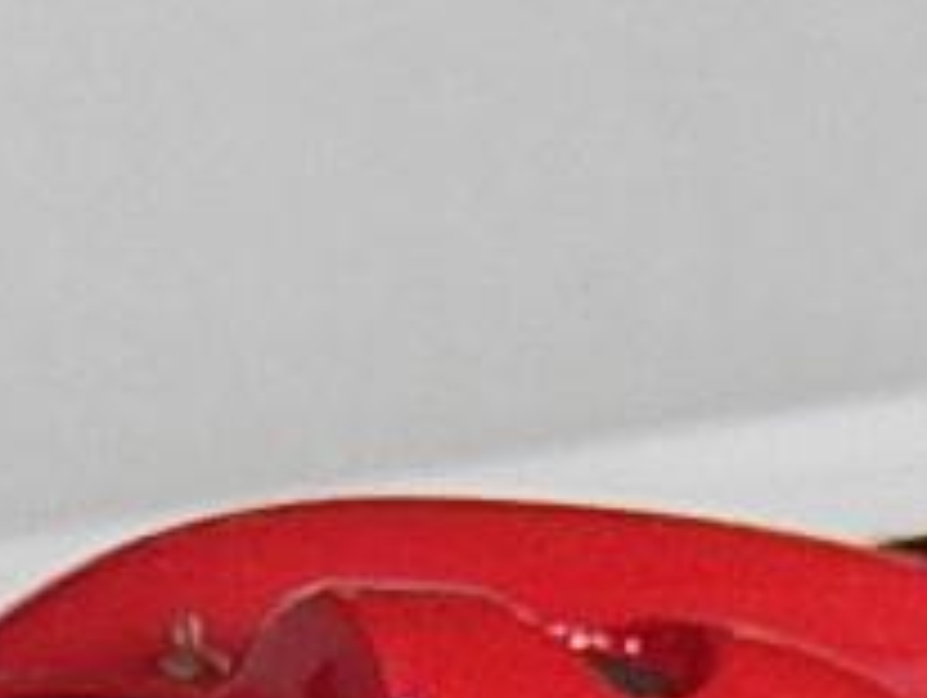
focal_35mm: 349
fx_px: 9357
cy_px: 1977
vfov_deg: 4.1
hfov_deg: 5.6
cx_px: -454
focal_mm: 8.1
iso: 250
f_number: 4.3
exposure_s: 1/30
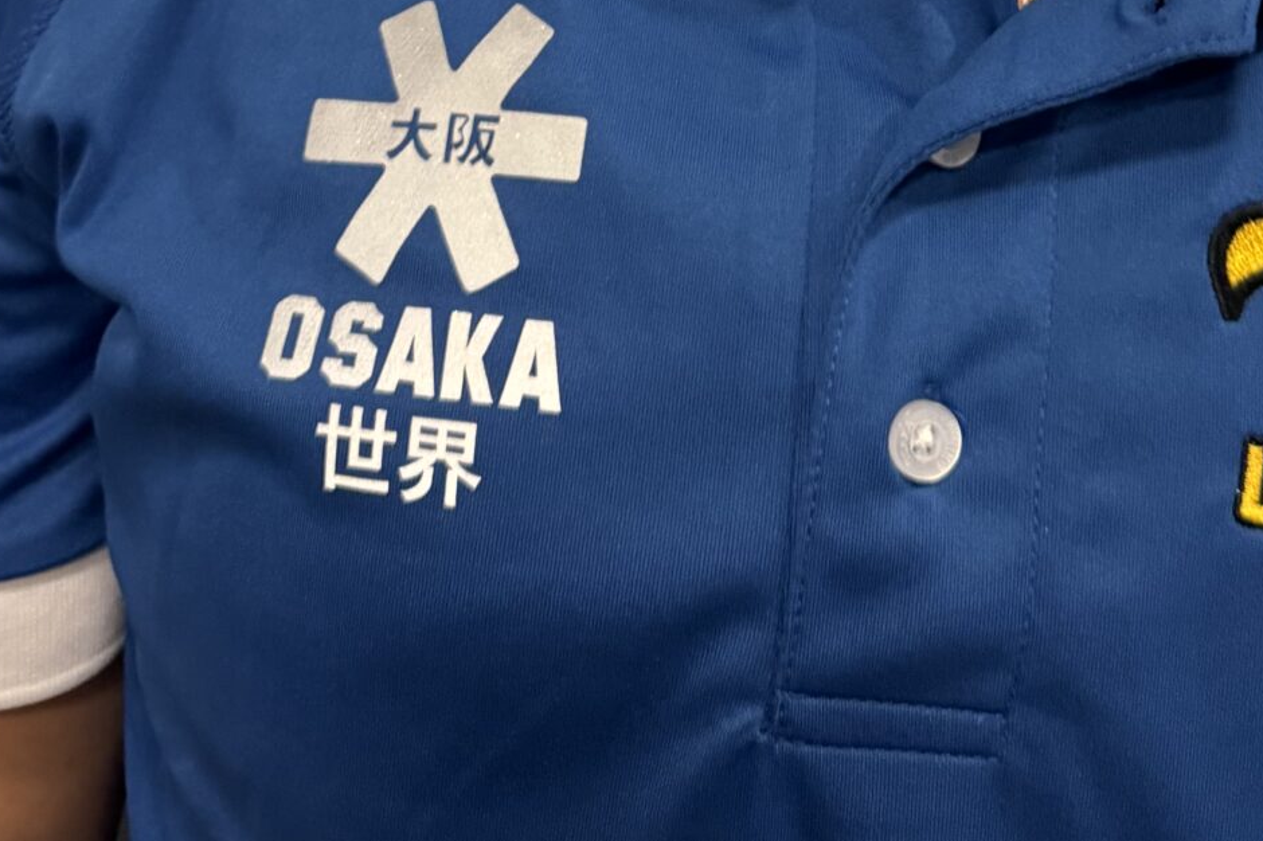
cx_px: 885
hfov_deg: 29.4
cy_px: -590
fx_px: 2385
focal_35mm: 68
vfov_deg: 17.1
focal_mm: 6.86
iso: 400
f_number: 1.78
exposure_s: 1/60
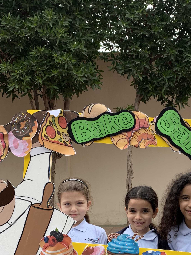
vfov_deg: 32.6
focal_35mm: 57
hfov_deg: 25.5
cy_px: 212
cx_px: 134
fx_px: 419
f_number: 1.8
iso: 25
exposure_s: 1/279
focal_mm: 4.25
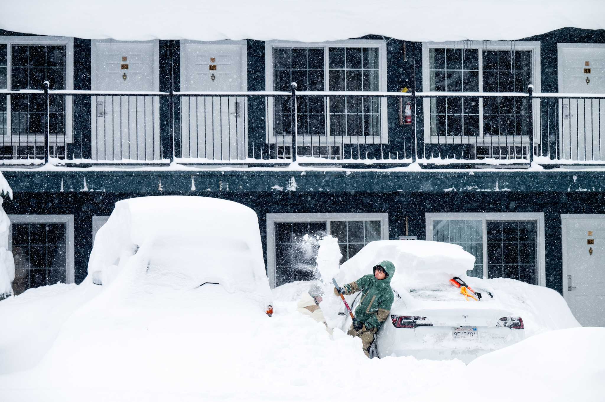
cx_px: 302
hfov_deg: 17.8
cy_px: 201
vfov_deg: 11.9
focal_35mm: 115
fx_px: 1931
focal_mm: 115
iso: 560
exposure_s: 1/1500
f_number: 4.8
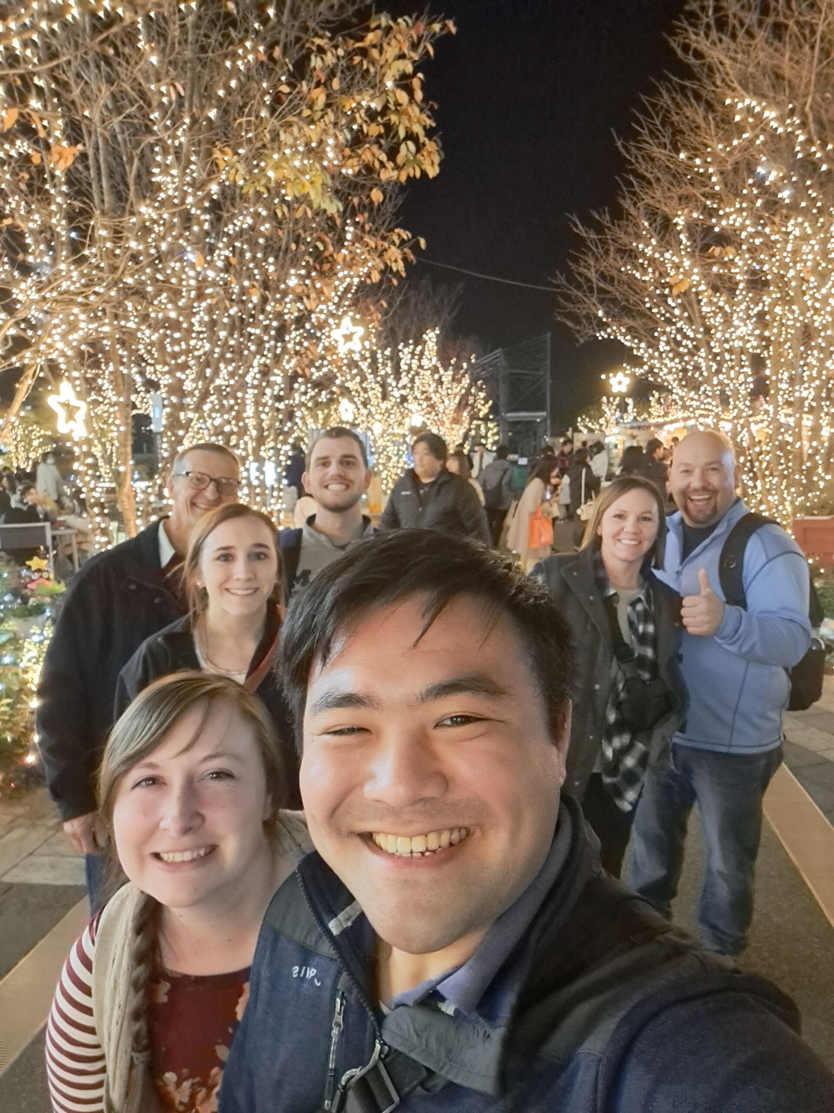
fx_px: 803
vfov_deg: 69.4
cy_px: 556
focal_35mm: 25
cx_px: 417
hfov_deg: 54.9
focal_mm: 3.72
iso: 1250
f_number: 2.2
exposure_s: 1/25
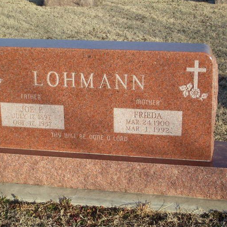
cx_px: 92
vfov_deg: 23.7
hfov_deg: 23.6
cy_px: 112
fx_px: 542
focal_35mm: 73
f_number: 9.1
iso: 80
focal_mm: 10.1
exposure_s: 1/125
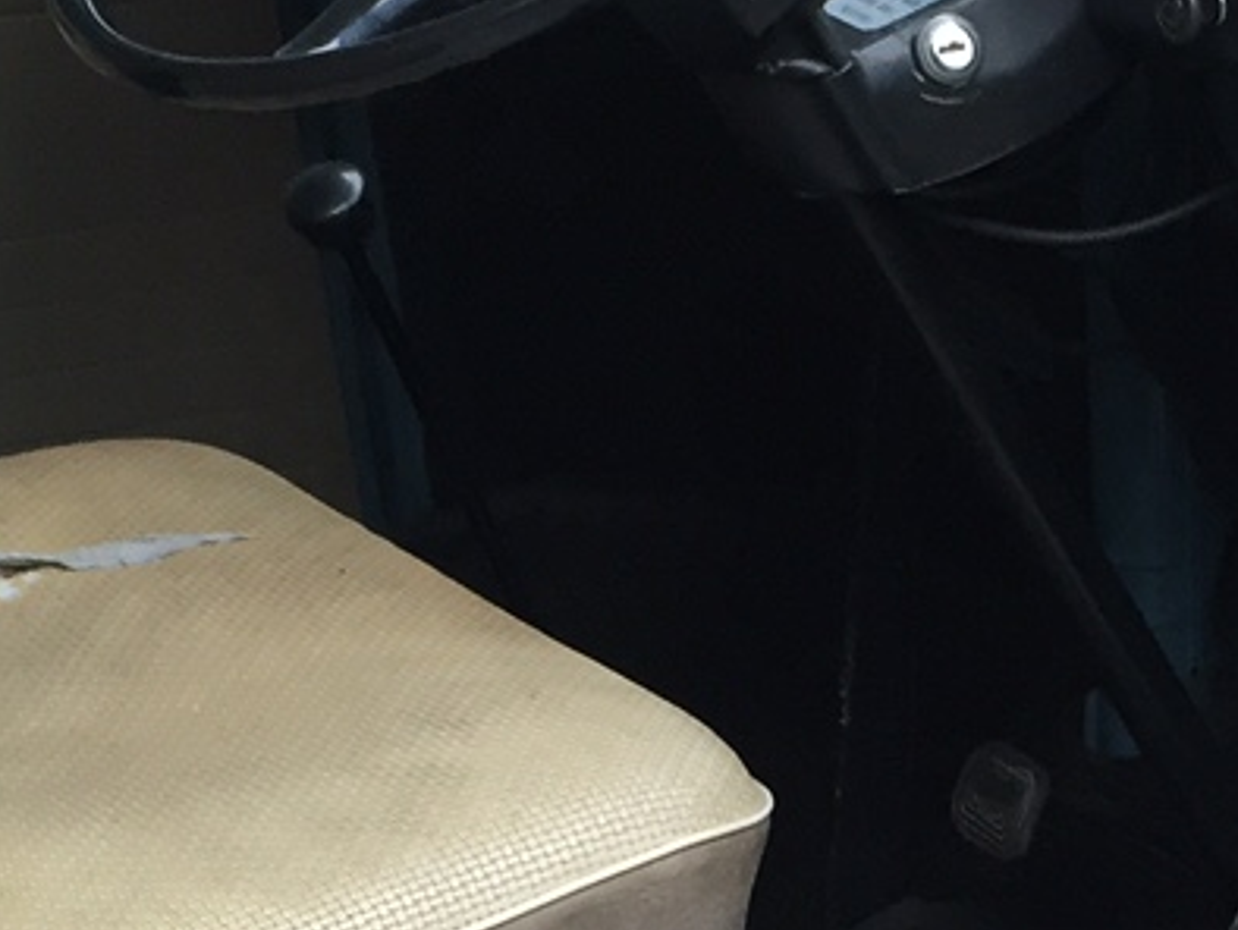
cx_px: 1254
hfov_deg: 16.1
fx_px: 4294
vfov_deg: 12.1
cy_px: 1043
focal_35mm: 120
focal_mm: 4.15
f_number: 2.2
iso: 64
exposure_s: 1/30
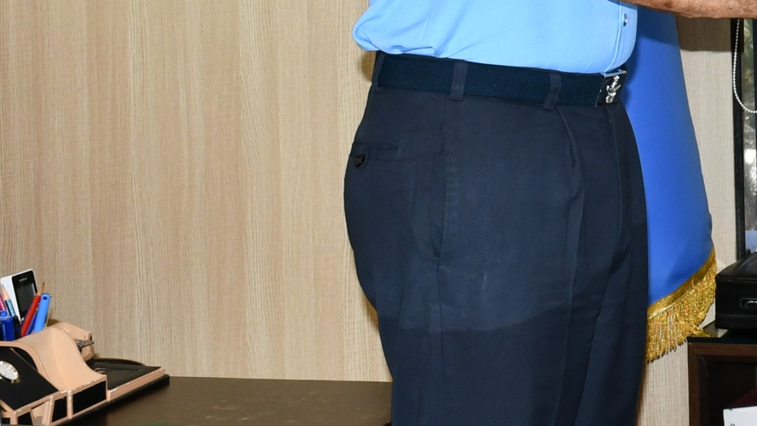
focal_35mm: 128
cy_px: -124
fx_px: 2569
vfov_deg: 9.3
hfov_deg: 16.0
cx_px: 965
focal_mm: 26
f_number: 8
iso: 500
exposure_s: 1/125
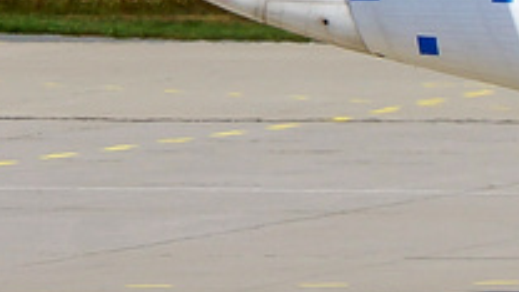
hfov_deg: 2.3
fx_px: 12607
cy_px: 132
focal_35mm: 916
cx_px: 1647
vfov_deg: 1.3
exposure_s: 1/320
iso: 100
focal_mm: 75
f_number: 13
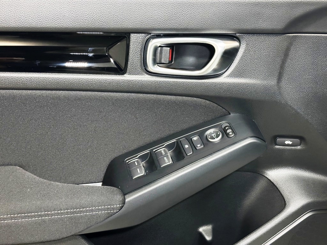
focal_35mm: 48
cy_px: 122
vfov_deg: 30.3
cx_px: 164
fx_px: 453
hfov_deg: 39.7
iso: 640
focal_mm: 6.86
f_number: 1.78
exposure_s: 1/30
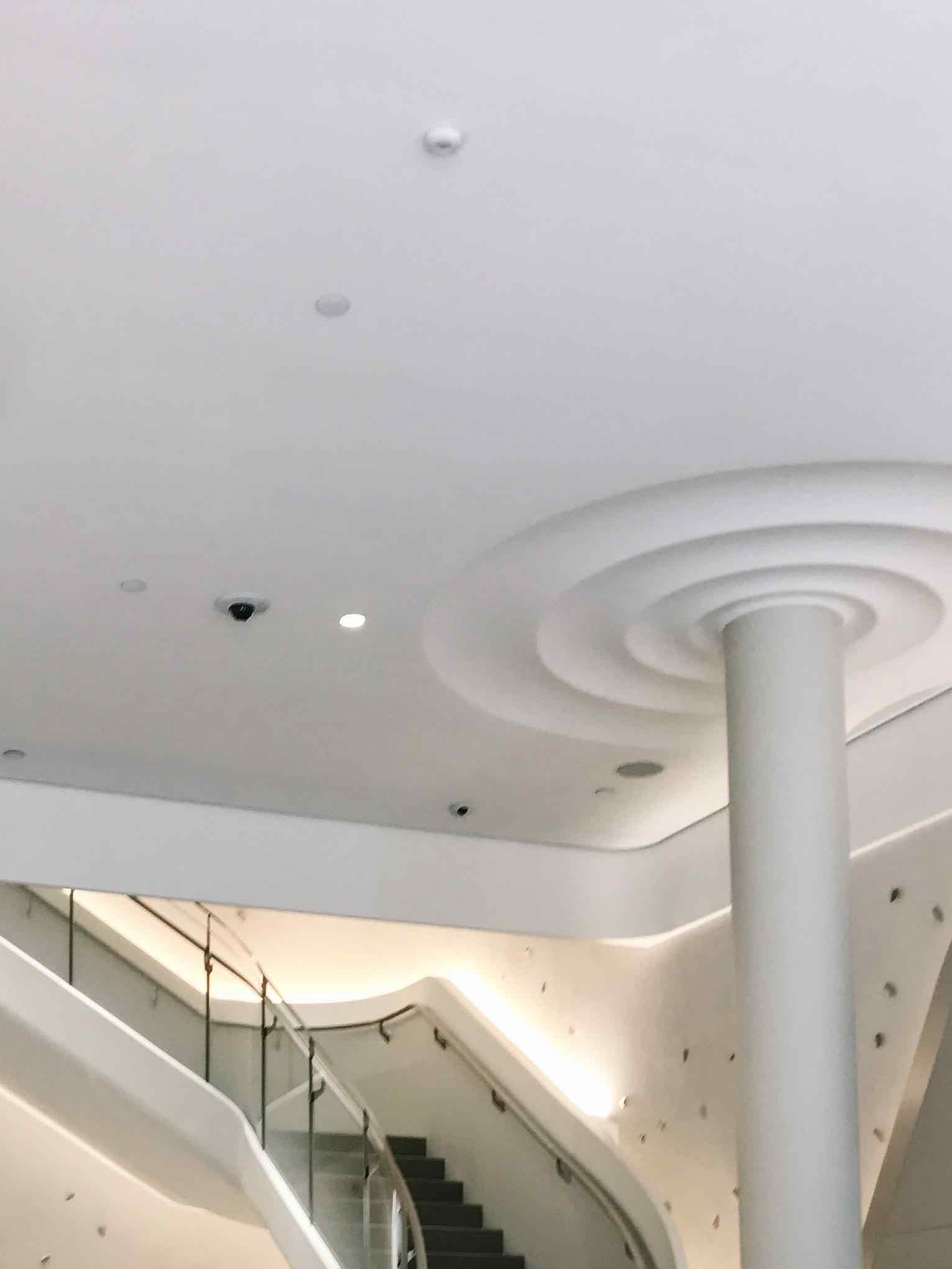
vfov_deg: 32.6
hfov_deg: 26.5
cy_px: 1216
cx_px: 362
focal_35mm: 55
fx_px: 2017
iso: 25
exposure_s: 1/50
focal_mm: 3.99
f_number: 1.8
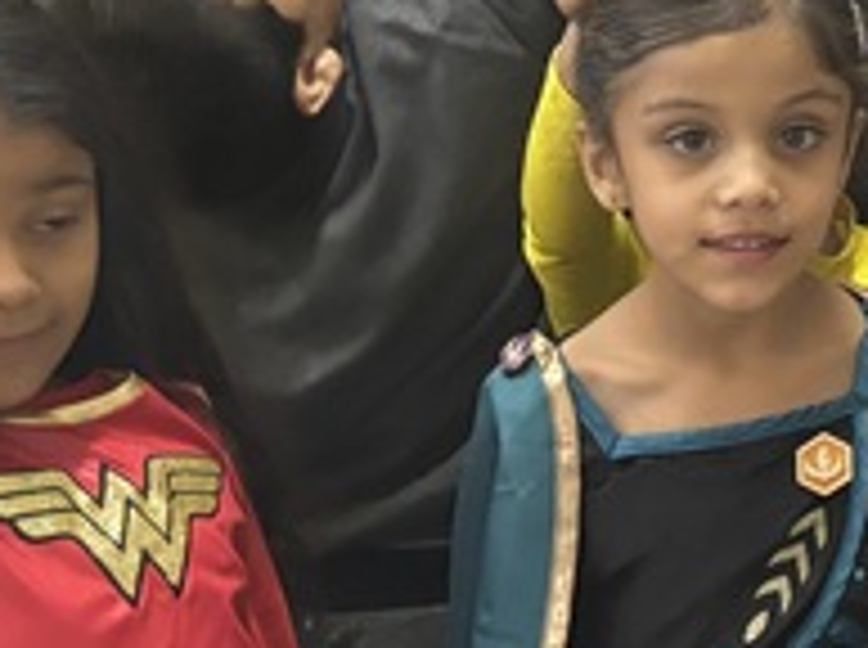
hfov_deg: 16.9
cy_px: -117
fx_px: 2703
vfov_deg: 13.3
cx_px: 1196
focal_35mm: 108
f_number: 1.6
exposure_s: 1/60
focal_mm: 5.96
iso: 500
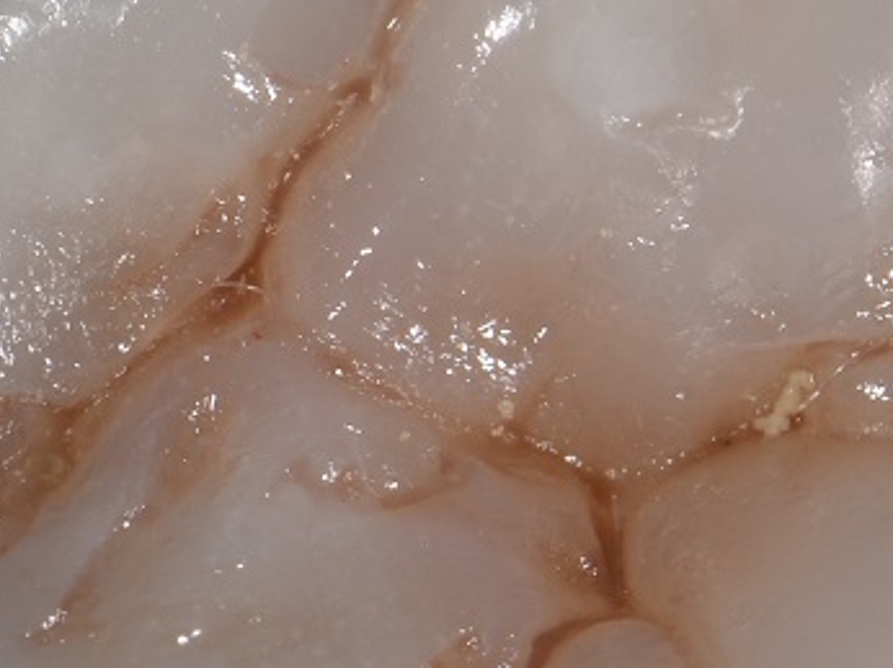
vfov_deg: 2.5
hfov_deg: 3.4
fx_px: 15210
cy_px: 284
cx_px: 594
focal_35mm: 590
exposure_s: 1/200
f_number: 32
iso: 200
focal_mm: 105
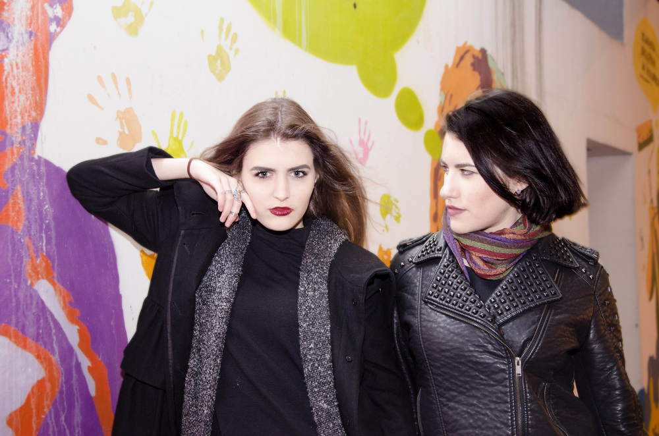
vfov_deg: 26.4
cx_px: 330
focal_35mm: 51
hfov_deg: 39.0
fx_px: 932
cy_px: 218
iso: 2000
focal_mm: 34
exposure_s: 1/6
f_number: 4.2
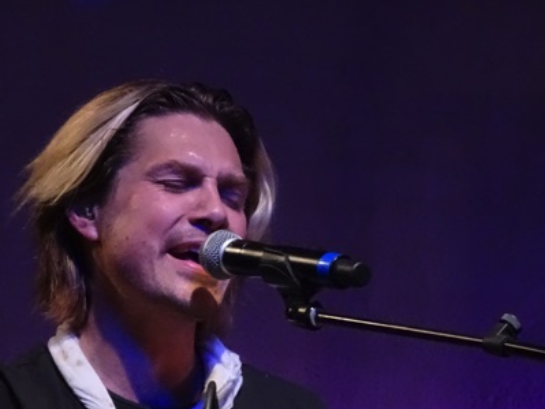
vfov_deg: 3.5
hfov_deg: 4.6
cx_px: 232
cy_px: 330
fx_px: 6721
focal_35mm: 427
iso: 1600
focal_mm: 44.78
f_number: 6.3
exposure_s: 1/40
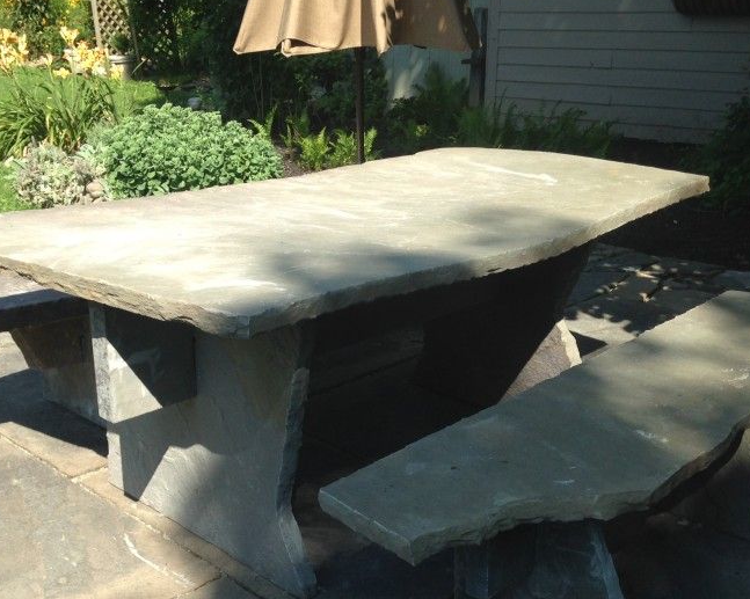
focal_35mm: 51
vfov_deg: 29.5
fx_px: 1132
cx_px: 358
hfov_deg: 36.7
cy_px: 395
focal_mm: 4.12
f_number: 2.4
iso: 50
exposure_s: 1/742
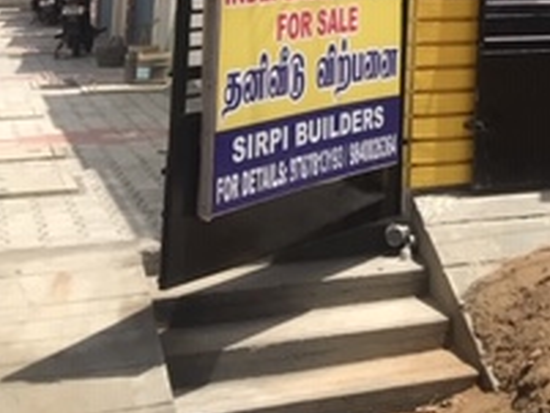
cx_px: 873
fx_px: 1415
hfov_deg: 18.8
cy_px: -213
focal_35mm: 89
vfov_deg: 15.3
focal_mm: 3.99
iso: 20
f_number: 1.8
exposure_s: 1/2179
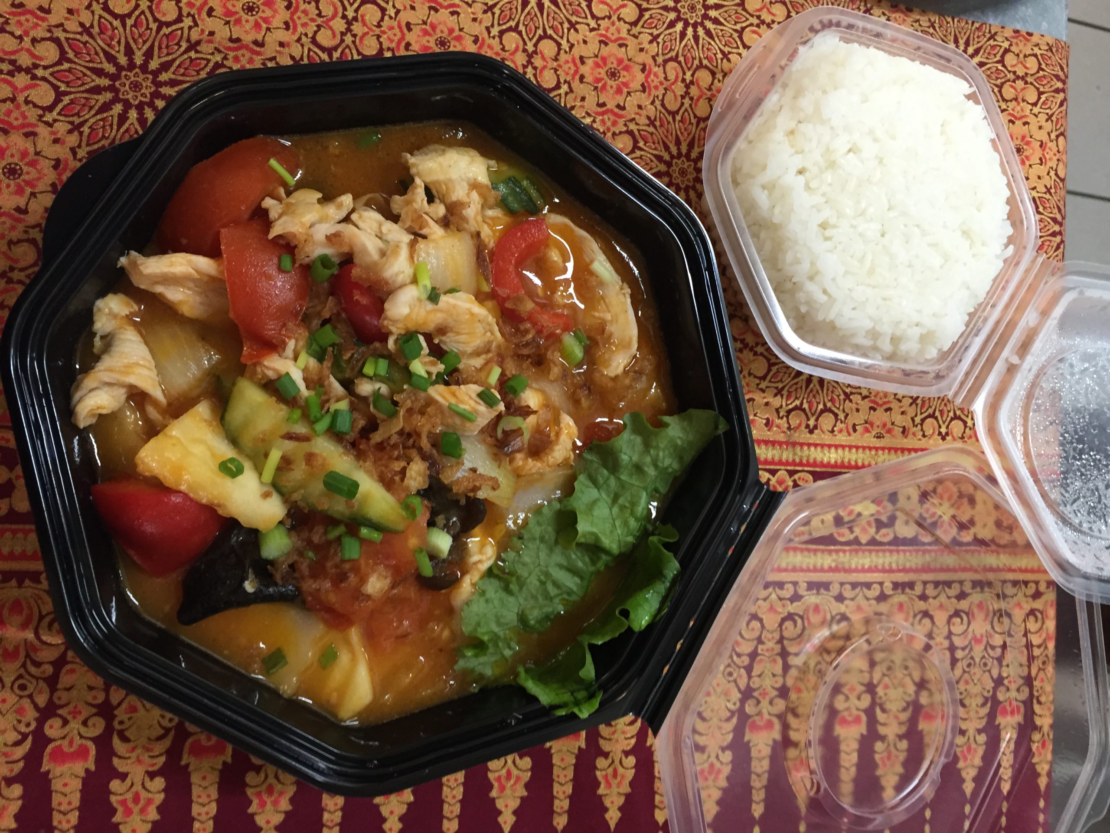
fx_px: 930
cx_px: 555
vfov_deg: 48.2
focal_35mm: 29
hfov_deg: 61.7
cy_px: 416
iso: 160
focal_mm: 4.15
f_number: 2.2
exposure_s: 1/33
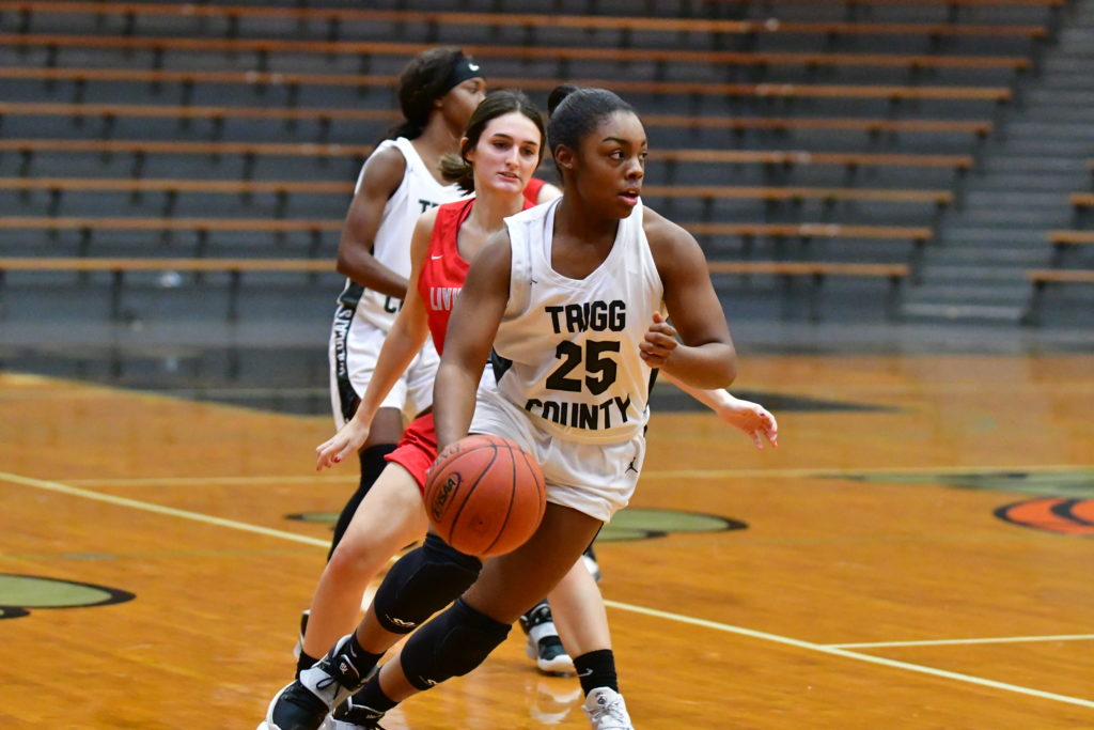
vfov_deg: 11.4
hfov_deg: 17.1
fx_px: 3647
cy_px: 365
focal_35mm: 120
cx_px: 547
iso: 10000
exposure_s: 1/800
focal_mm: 80
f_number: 2.8
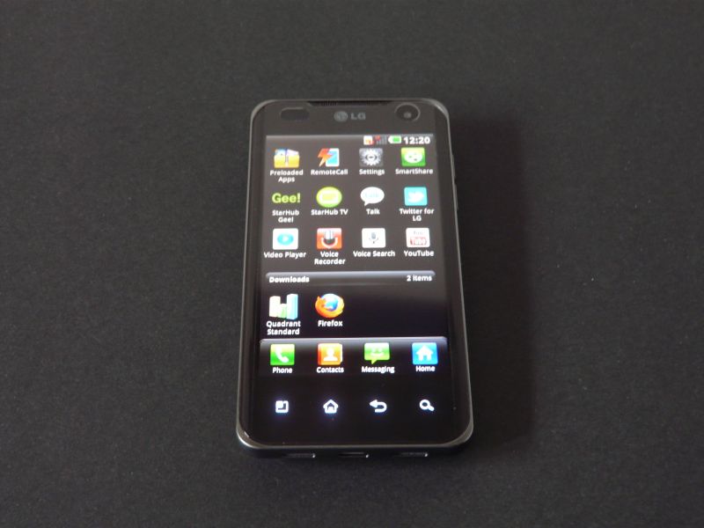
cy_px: 264
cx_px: 352
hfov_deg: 32.7
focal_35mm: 59
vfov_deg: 24.8
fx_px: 1200
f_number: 3.2
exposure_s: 1/4
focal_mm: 9.8
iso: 200
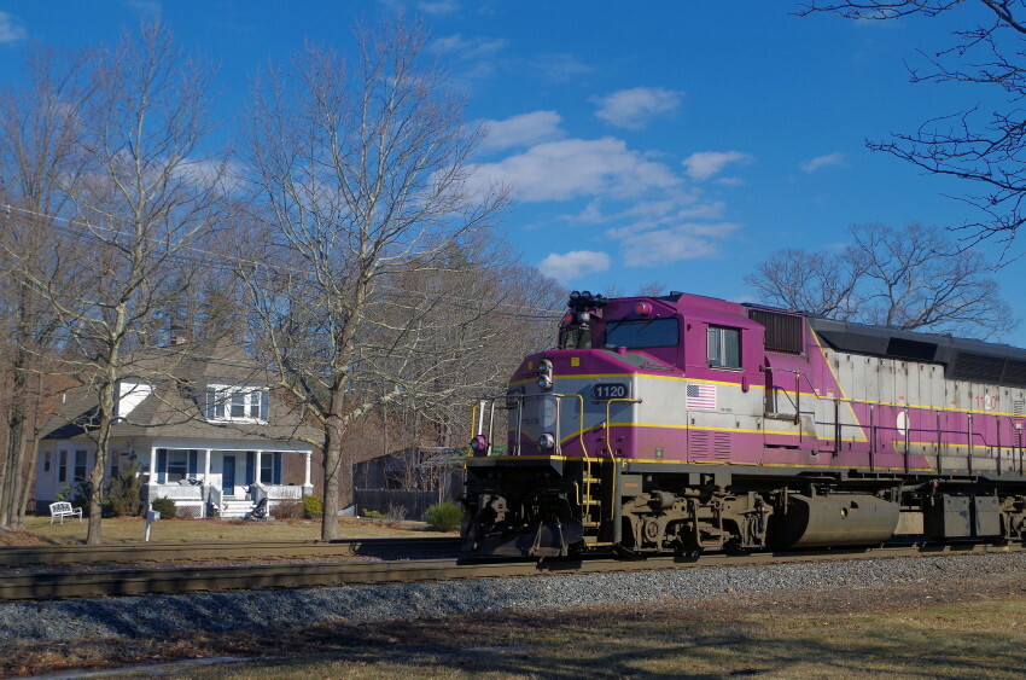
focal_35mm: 46
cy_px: 340
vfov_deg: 29.1
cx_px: 513
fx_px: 1308
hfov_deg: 42.8
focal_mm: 30.63
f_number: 5.6
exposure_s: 1/1000
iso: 200
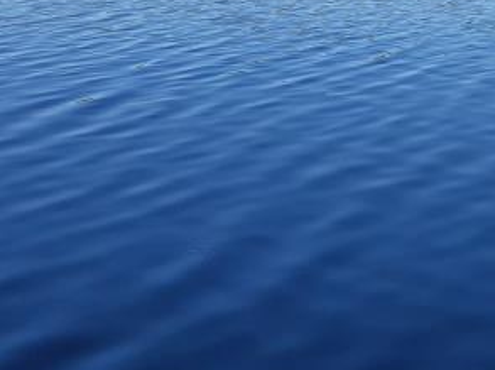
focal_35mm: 91
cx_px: 485
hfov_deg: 20.9
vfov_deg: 15.7
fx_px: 1300
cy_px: -46
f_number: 1.7
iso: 40
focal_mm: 3.92
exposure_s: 1/1626
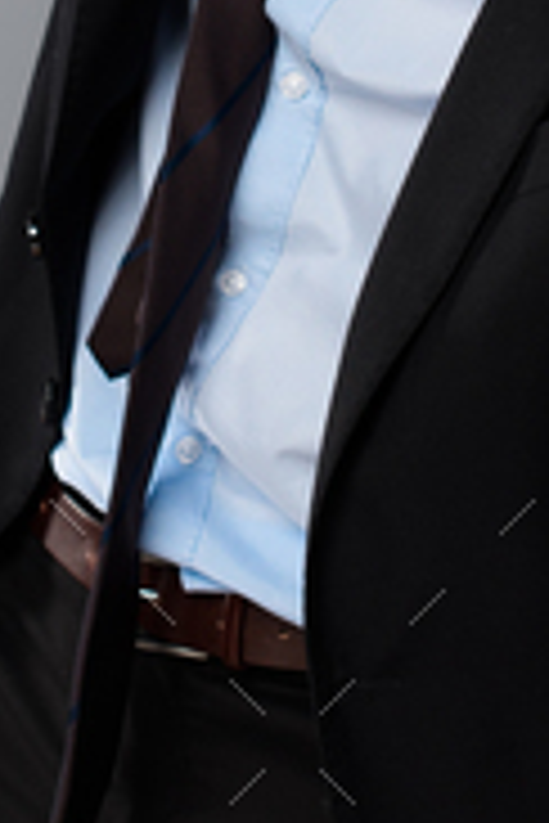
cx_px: 270
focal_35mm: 241
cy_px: 31
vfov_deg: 8.5
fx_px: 5512
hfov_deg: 5.7
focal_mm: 50
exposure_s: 1/160
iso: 80
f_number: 5
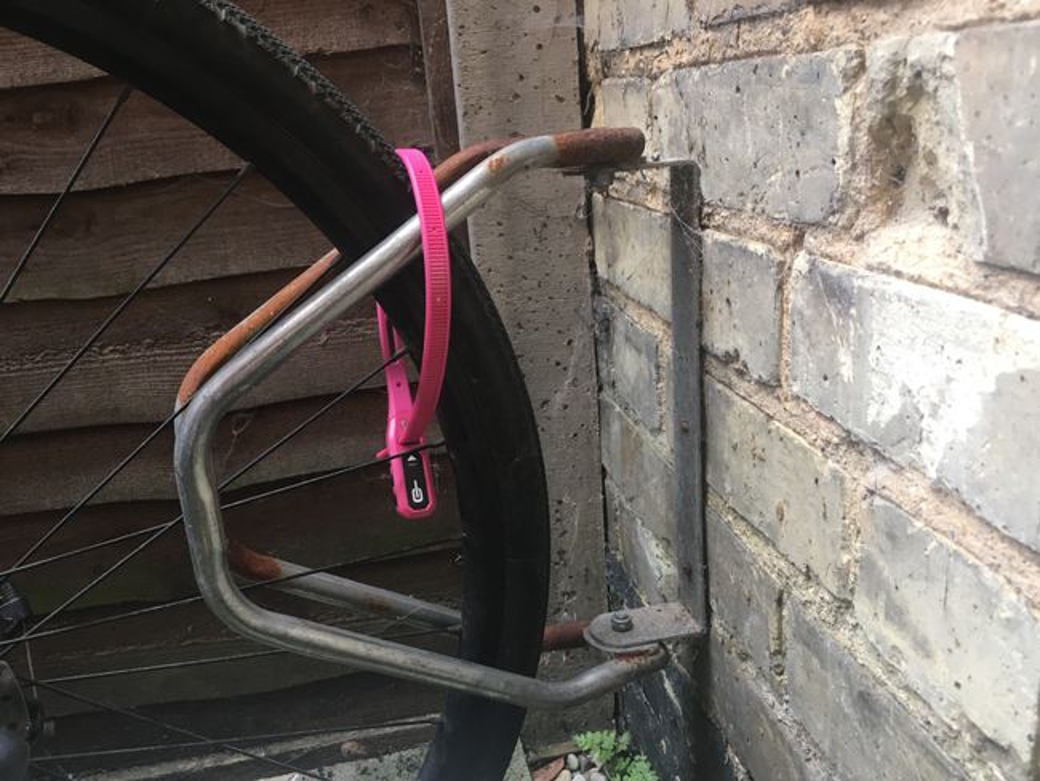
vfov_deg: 48.3
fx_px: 872
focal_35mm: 29
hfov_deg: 61.6
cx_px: 520
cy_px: 390
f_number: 2.2
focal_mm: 4.15
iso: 50
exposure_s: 1/33
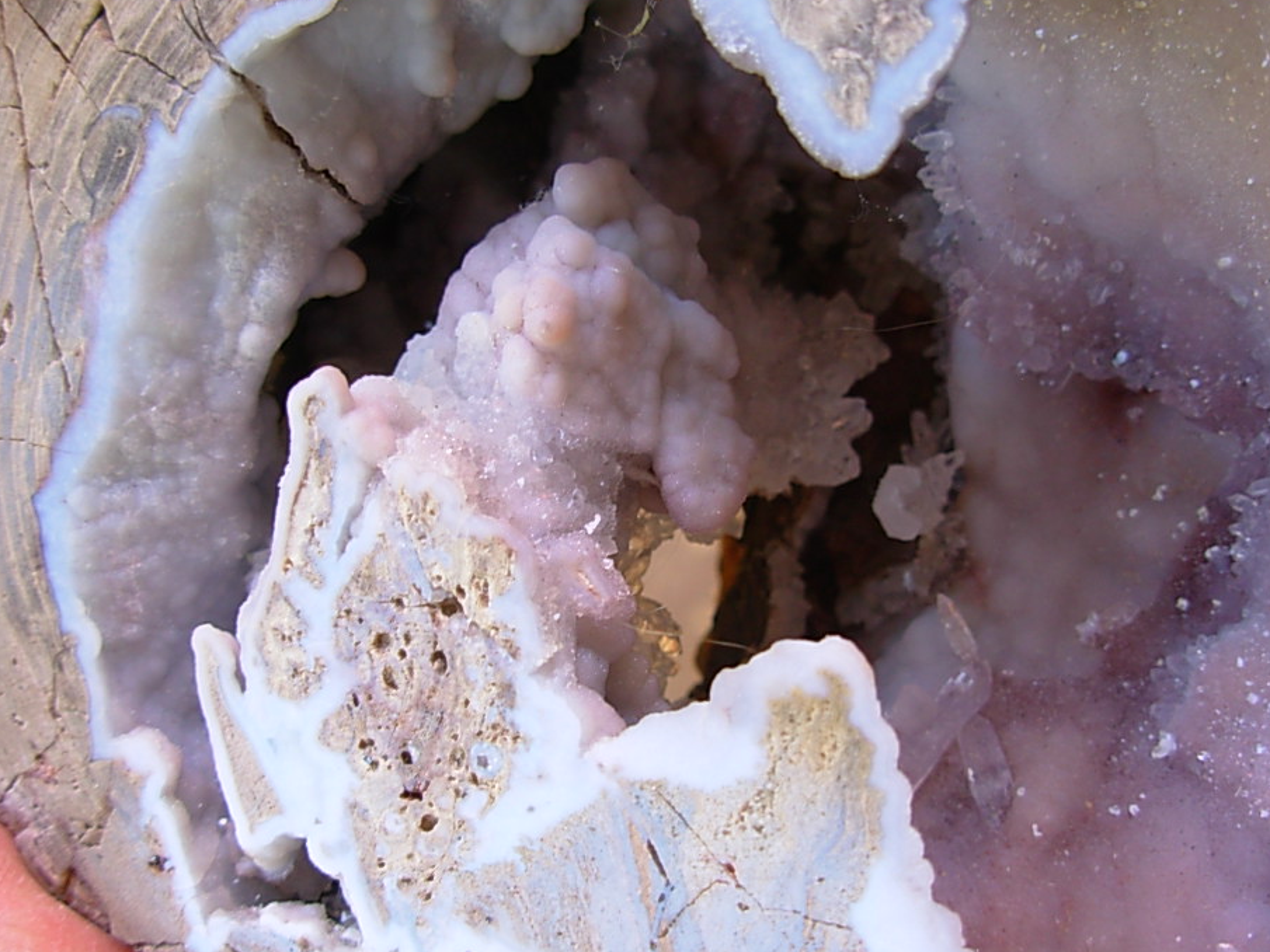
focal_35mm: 43
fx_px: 1578
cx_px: 713
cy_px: 472
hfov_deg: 43.8
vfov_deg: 33.6
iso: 50
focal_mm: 6.3
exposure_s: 1/46.6
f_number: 2.9
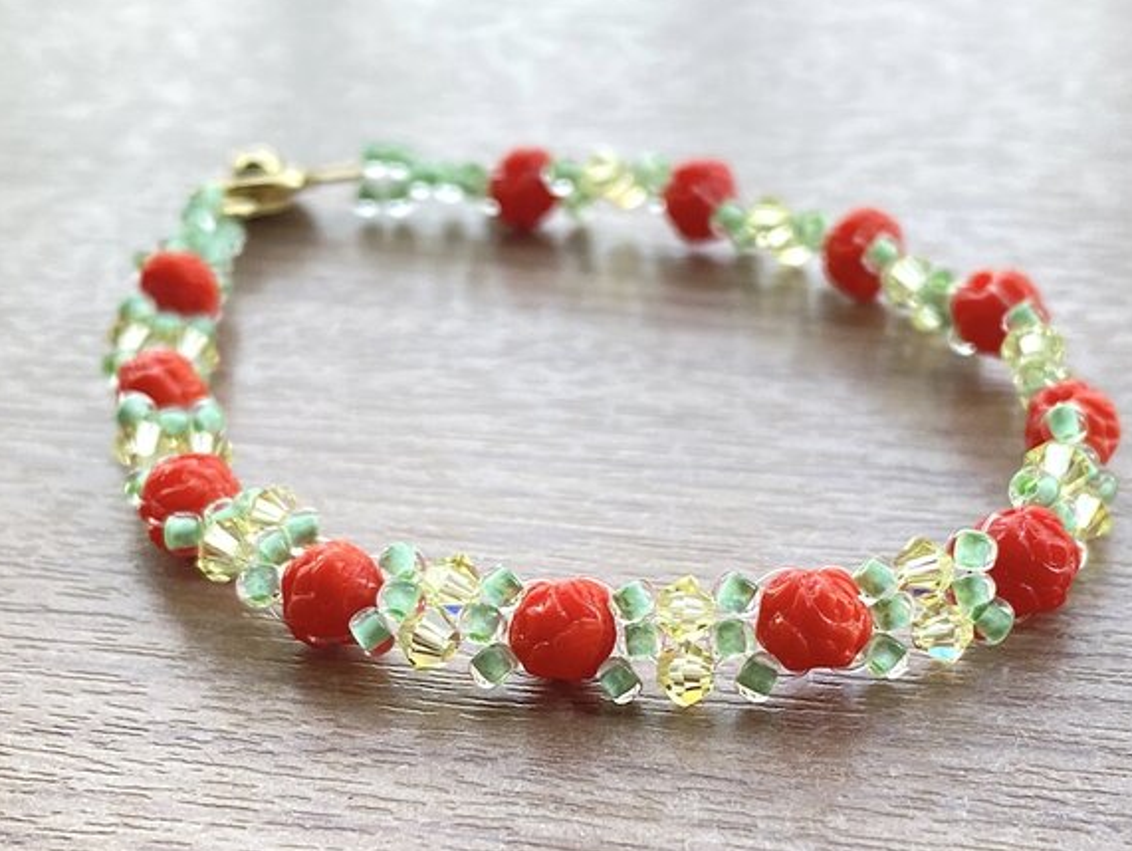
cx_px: 613
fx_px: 916
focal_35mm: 28
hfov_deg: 63.3
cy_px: 430
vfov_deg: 49.8
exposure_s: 1/121
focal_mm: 4.25
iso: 64
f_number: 1.8
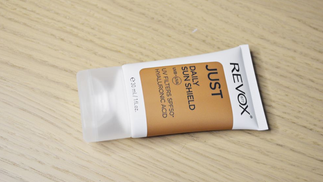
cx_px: 162
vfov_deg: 18.0
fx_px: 574
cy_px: 85
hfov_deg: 31.4
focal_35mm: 67
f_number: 5.3
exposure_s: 1/25
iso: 400
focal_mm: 42
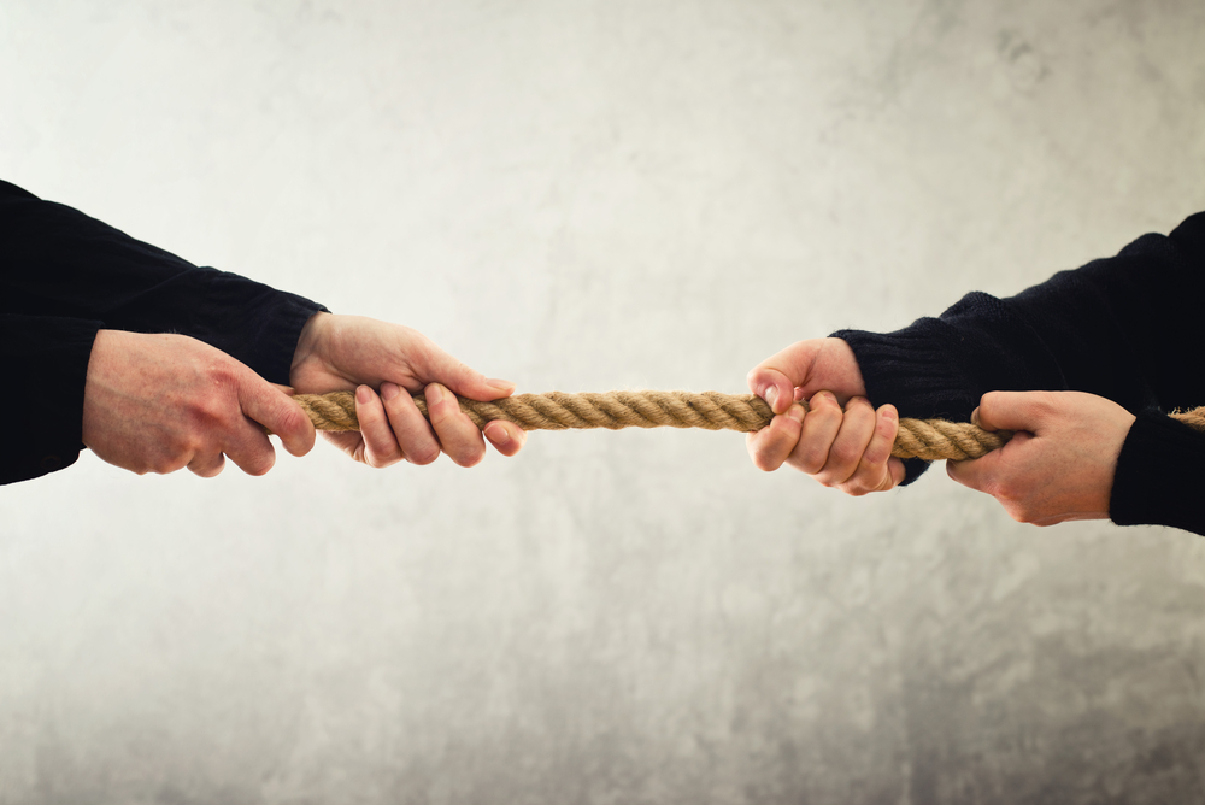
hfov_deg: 39.6
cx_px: 602
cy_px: 402
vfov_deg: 27.0
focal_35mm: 50
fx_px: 1675
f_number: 5.6
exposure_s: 1/100
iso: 80
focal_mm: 50
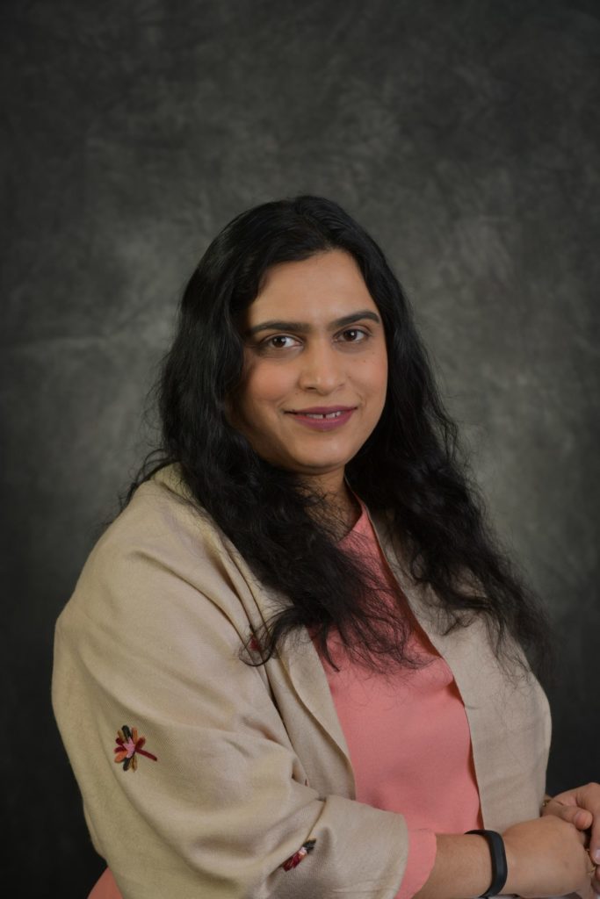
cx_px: 300
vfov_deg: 19.5
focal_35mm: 105
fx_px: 2624
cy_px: 450
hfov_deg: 13.0
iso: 100
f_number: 8
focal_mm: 105
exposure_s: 1/160
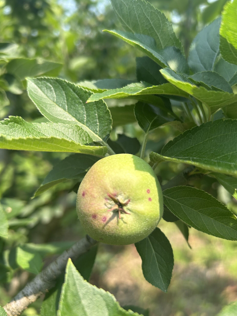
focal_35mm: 27
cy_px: 161
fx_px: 246
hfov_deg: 51.4
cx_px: 121
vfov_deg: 65.3
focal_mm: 5.7
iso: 50
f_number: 1.5
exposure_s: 1/1934
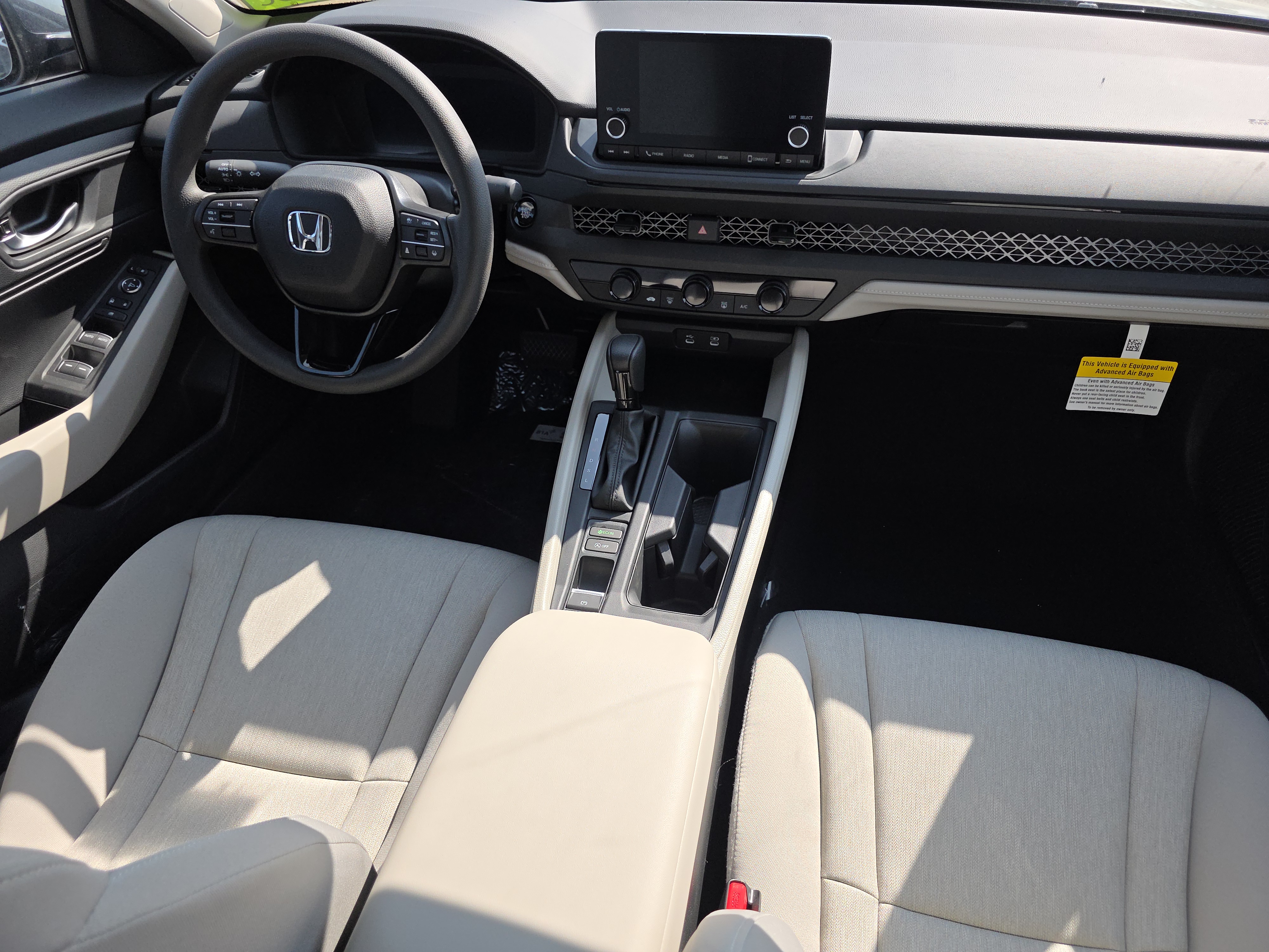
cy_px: 476
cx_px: 634
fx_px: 843
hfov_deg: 73.9
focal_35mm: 23
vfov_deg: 58.9
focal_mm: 6.3
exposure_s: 1/1879
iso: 80
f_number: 1.7
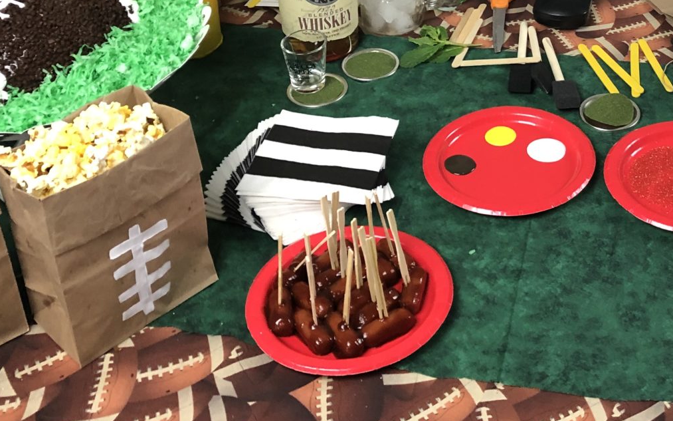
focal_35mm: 60
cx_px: 529
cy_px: -51
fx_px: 1100
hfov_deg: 33.1
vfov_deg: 20.5
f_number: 1.8
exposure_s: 1/15
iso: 64
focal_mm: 4
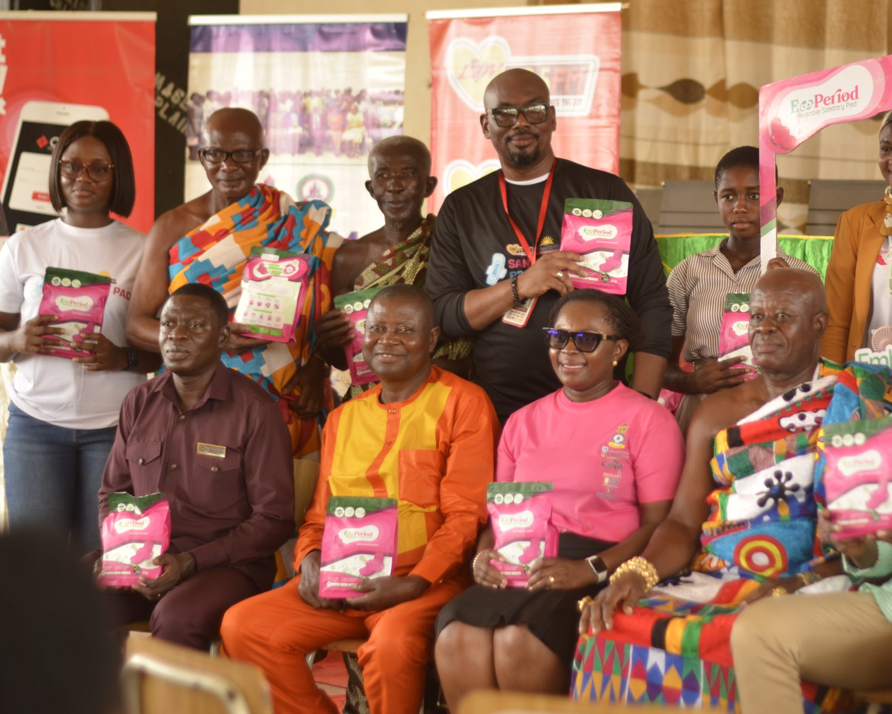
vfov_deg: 13.9
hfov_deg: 17.2
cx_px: 683
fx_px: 2930
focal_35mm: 111
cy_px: 262
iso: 100
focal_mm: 50
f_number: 1.8
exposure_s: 1/200
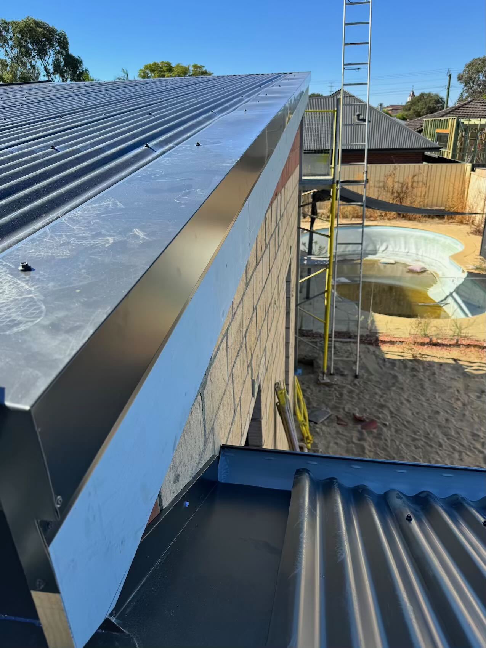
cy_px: 324
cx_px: 243
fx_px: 449
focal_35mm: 24
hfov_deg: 56.8
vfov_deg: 71.6
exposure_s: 1/2041
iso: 80
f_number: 1.78
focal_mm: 6.76
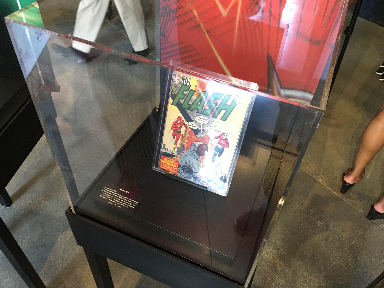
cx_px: 192
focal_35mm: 29
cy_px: 144
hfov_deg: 61.7
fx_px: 322
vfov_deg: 48.2
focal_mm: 4.15
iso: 100
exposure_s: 1/10
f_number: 2.2
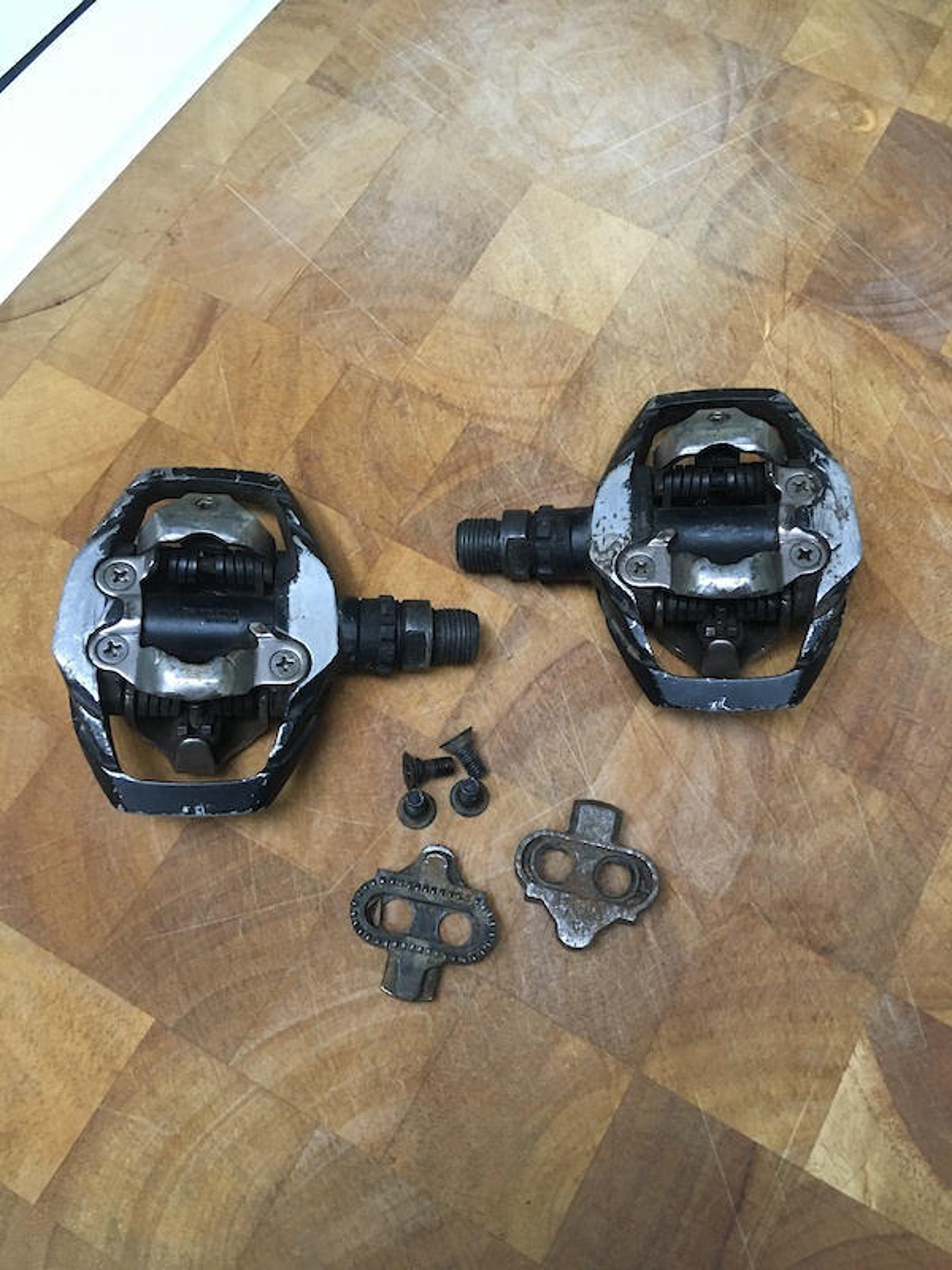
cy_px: 635
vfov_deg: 61.7
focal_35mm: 29
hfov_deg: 48.2
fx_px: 1063
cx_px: 476
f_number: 2.2
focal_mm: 4.15
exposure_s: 1/24
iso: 200
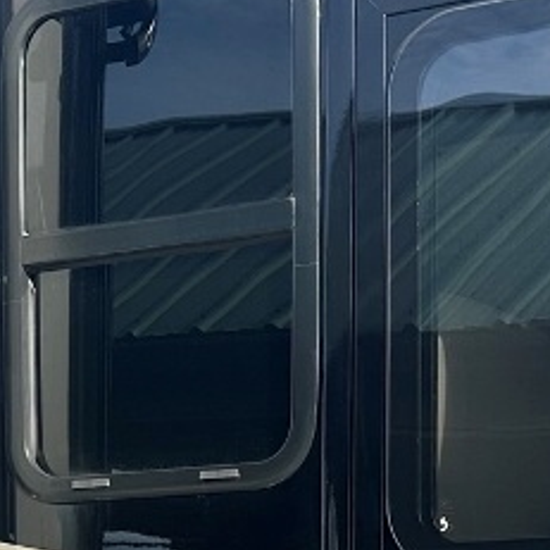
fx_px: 1977
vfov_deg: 15.0
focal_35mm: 110
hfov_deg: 15.8
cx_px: 286
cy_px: 748
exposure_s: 1/1916
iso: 80
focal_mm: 6.86
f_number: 1.78
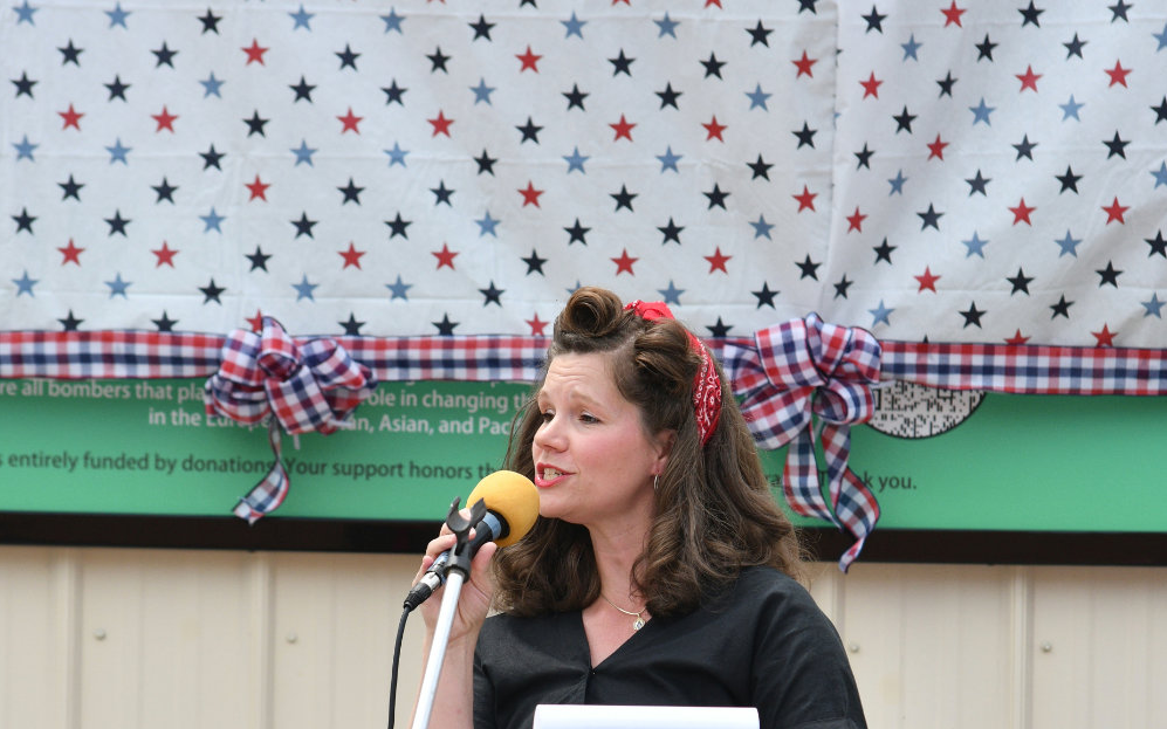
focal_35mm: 391
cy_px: 756
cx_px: 584
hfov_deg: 5.4
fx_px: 12435
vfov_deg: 3.4
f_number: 5
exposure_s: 1/1250
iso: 400
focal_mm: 170
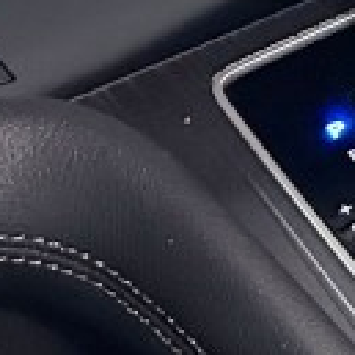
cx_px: 845
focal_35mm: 168
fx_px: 1949
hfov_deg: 9.3
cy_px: -405
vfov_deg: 9.6
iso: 500
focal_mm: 6.86
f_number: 1.78
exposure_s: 1/60
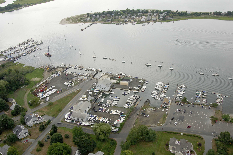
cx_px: 116
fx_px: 233
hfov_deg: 53.2
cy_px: 78
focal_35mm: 36
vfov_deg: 36.8
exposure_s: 1/1000
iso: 400
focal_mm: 24
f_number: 7.6
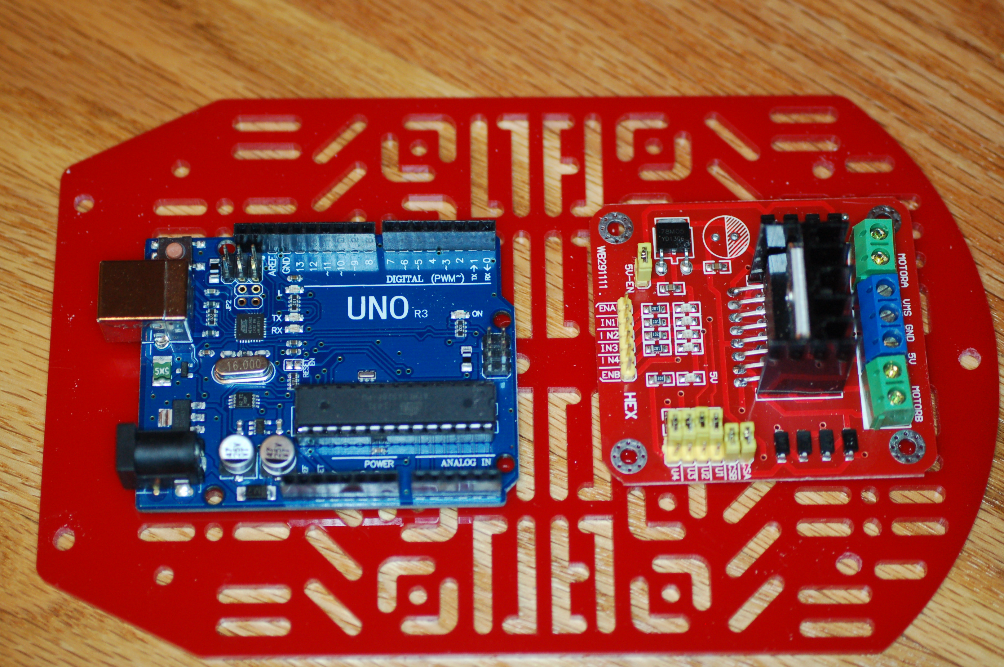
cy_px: 332
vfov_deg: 16.8
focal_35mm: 81
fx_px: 2257
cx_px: 487
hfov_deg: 25.1
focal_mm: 50
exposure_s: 1/125
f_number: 2.8
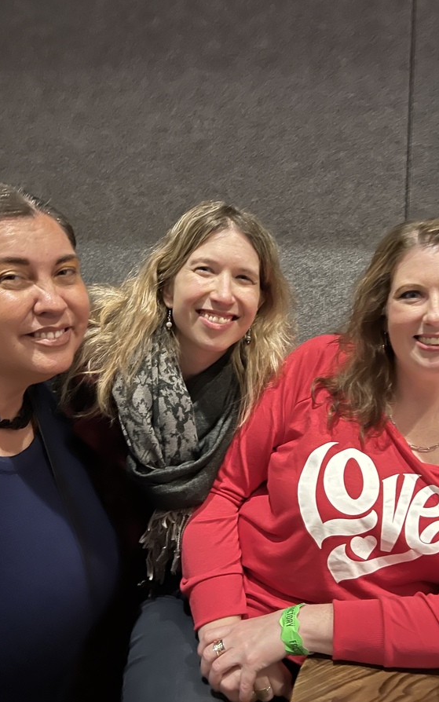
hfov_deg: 33.9
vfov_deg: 52.7
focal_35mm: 37
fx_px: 708
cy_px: 351
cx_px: 314
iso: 1000
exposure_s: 1/16
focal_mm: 5.7
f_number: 1.5
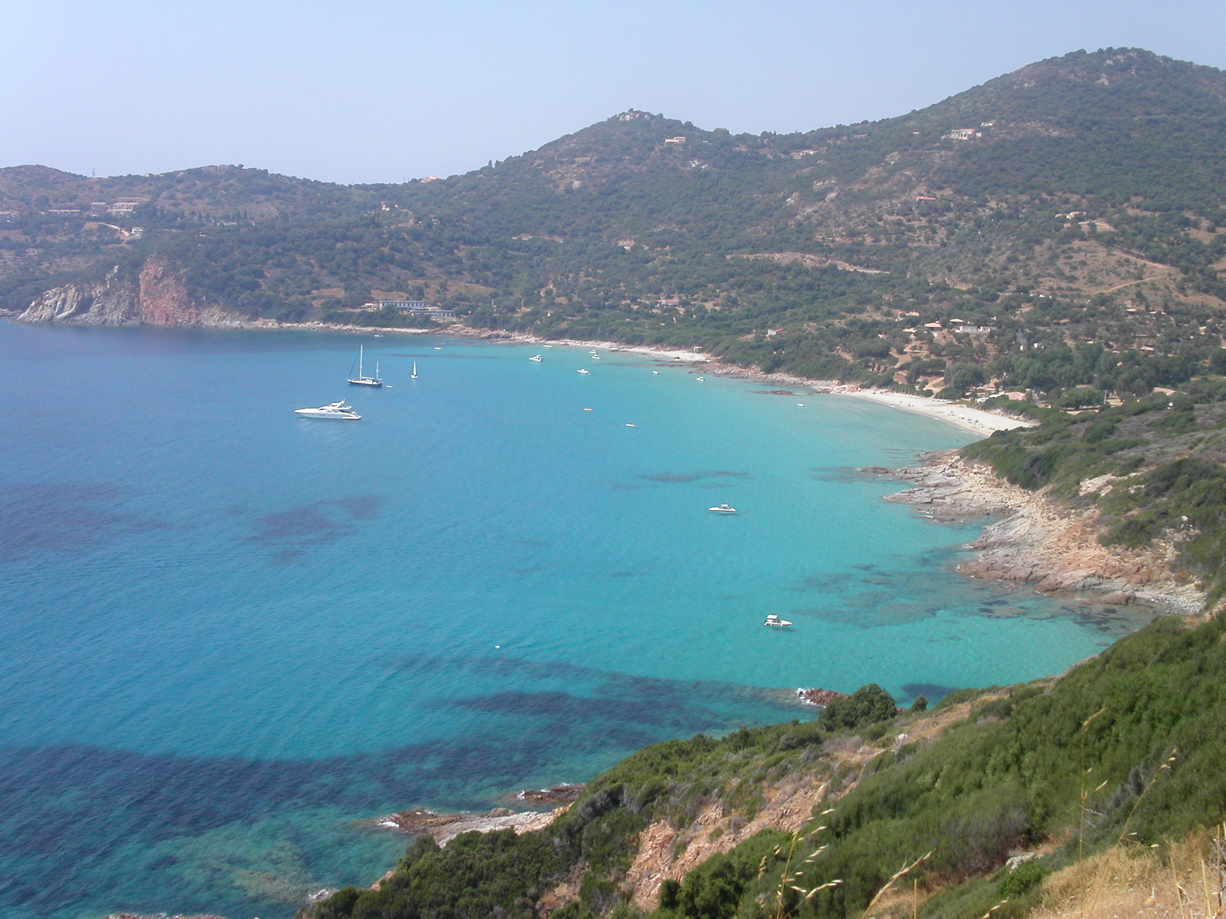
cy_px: 460
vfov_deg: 37.7
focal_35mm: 38
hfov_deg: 49.0
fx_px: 1346
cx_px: 613
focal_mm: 7.8
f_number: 8
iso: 100
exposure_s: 1/250
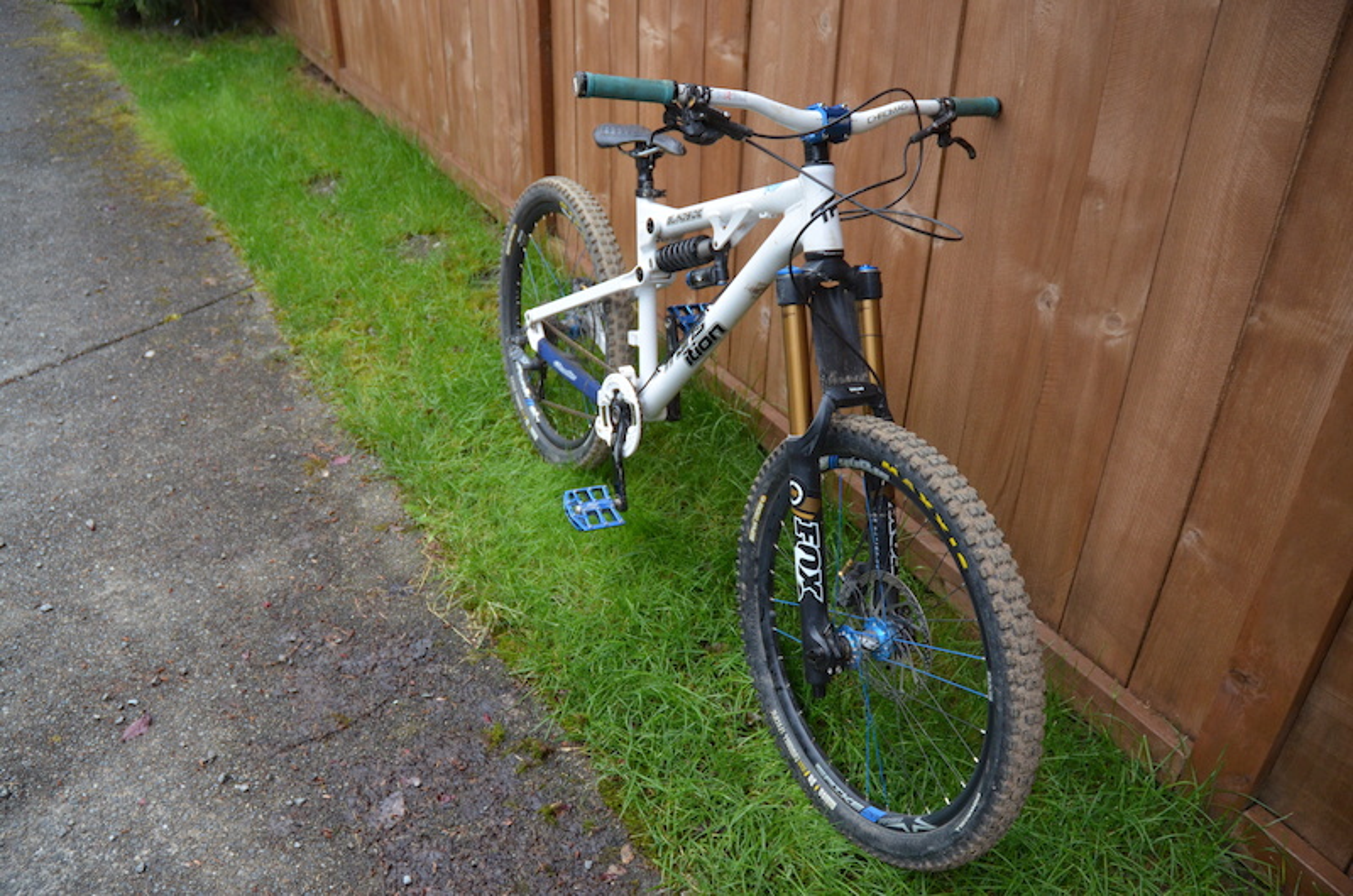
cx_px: 676
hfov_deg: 51.4
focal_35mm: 38
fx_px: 1407
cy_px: 448
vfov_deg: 35.3
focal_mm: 25
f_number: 4
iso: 1000
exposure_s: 1/1250
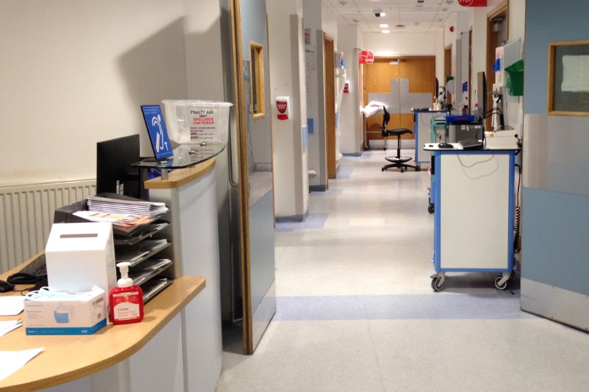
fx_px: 834
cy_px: 192
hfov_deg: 38.3
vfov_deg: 26.5
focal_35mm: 51
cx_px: 410
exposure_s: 1/20
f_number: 2.4
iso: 64
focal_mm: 4.12
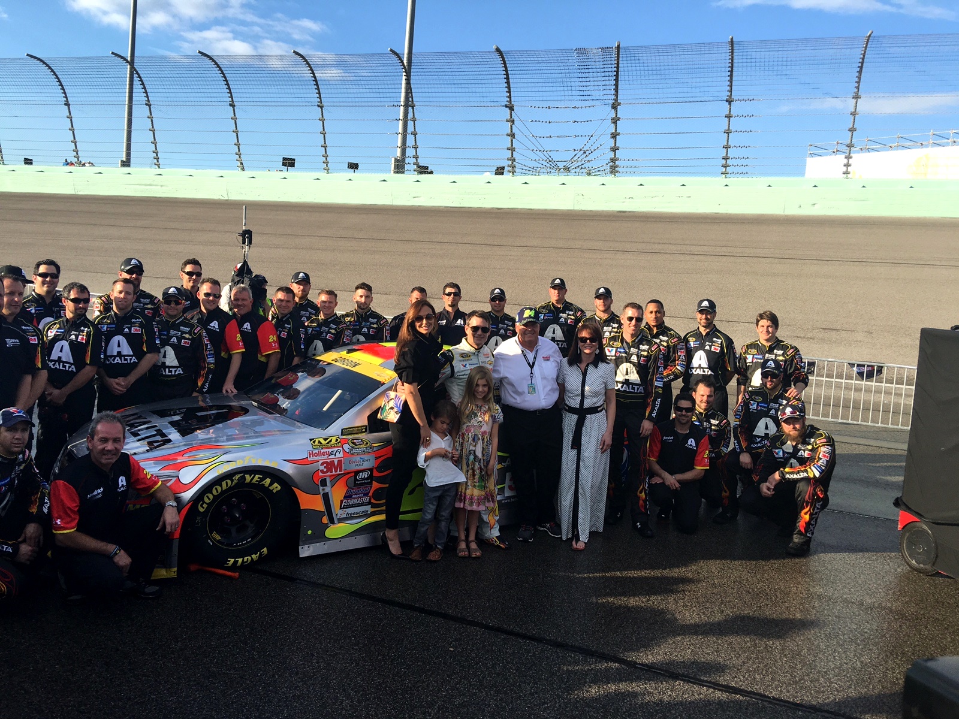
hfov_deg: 61.7
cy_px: 360
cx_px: 480
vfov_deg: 48.2
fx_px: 803
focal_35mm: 29
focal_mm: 4.15
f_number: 2.2
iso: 25
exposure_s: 1/927
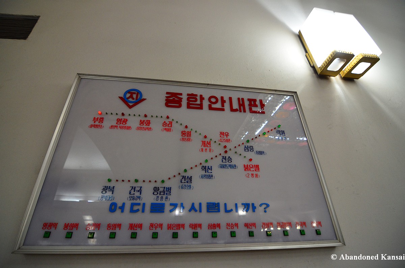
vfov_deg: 71.8
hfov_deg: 95.1
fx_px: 185
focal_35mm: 16
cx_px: 202
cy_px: 134
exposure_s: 1/25
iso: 800
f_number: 2.8
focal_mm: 11
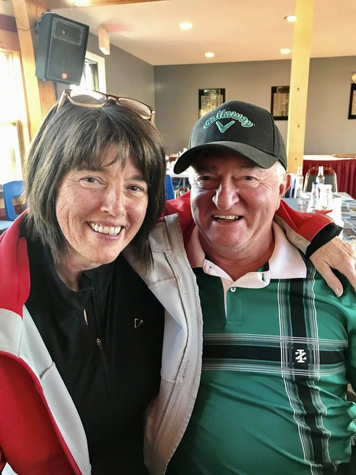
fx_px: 384
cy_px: 238
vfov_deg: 63.4
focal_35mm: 28
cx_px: 178
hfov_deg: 49.7
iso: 50
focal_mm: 3.99
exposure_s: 1/15
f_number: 1.8
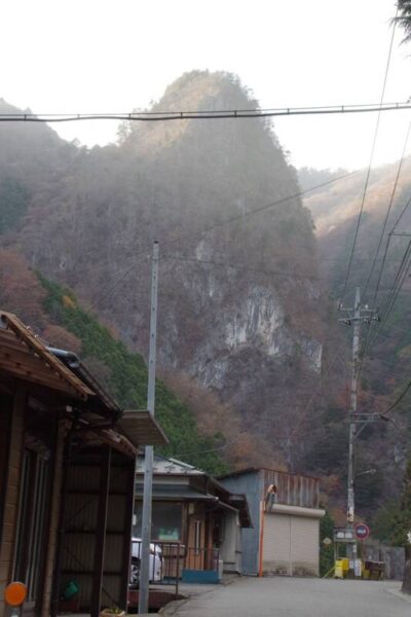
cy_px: 308
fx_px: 1233
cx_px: 206
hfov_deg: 18.9
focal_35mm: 72
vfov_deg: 28.1
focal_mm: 48
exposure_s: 1/500
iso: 1600
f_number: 7.1
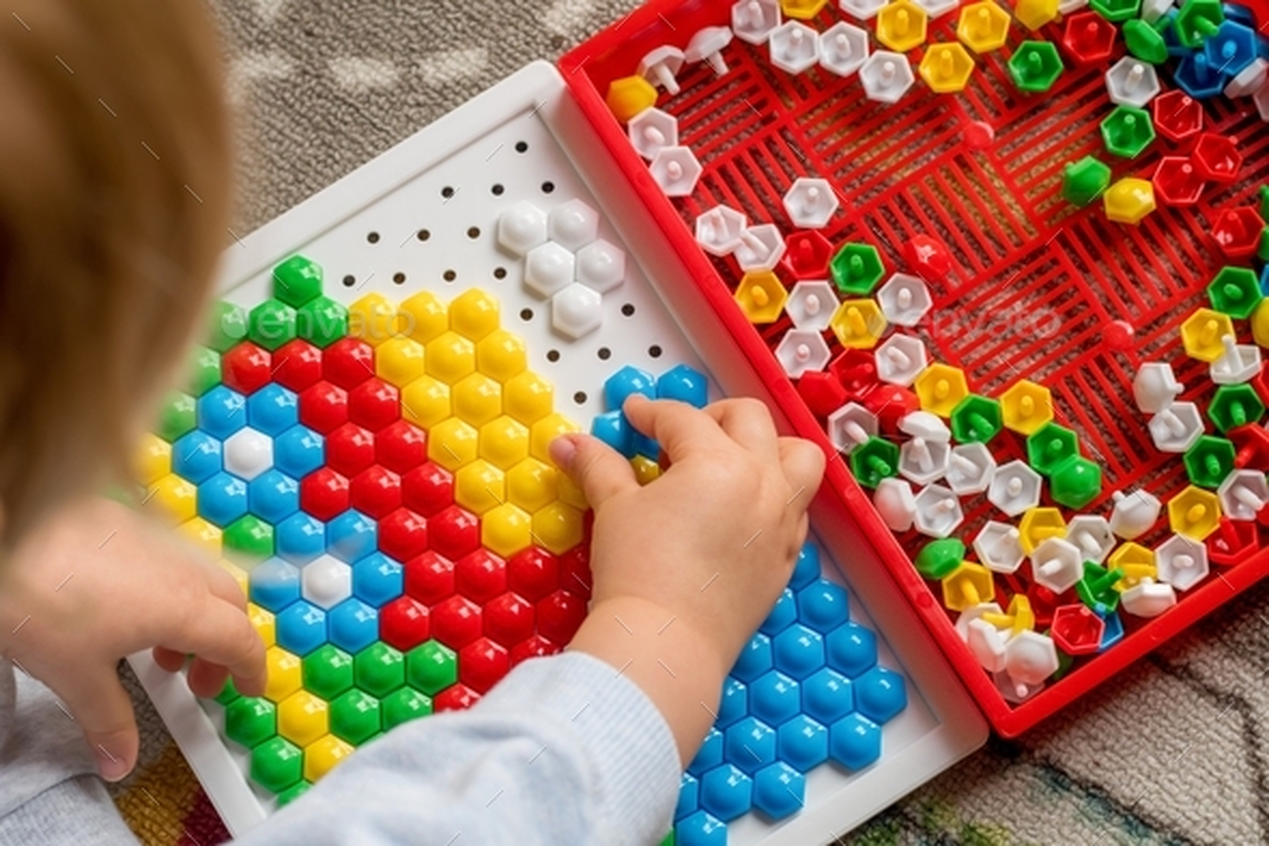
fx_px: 2643
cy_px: 423
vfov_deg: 18.2
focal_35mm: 75
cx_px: 634
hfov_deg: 27.0
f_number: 4.5
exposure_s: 1/125
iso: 320
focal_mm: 50
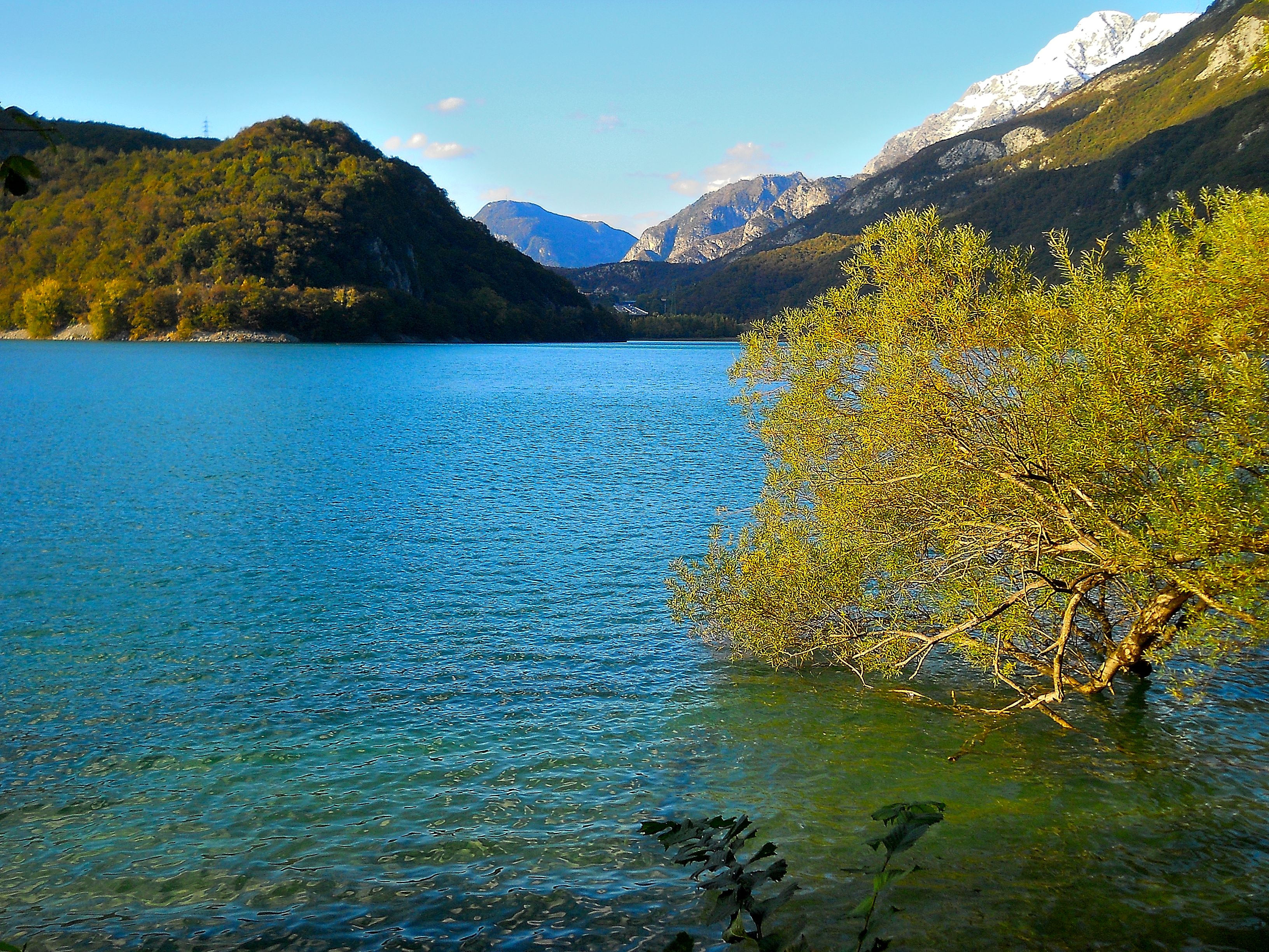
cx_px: 634
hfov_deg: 45.8
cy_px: 476
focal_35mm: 41
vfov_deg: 35.1
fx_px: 1503
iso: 80
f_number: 5.5
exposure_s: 1/160
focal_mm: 6.72
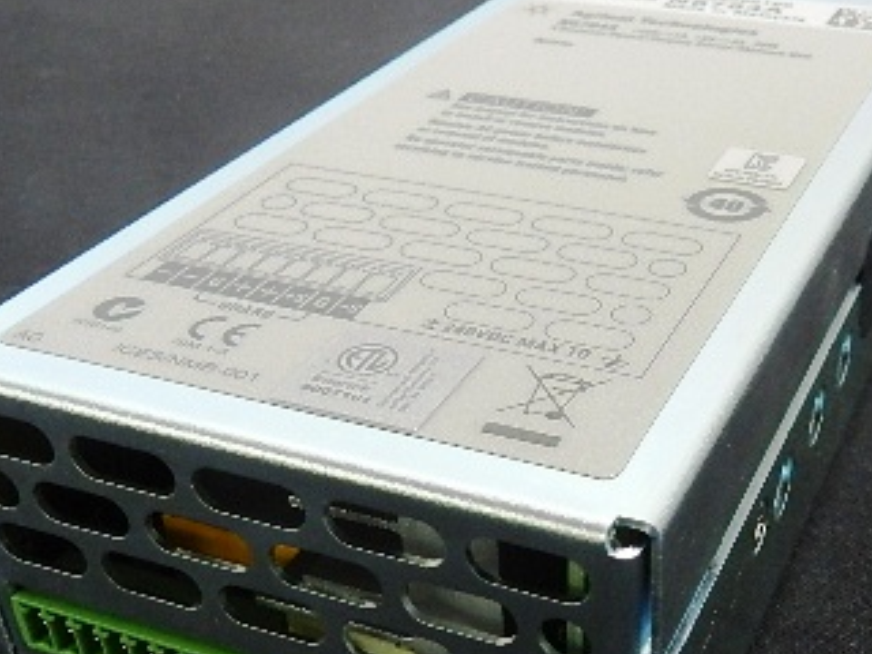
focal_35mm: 50
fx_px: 1260
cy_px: 428
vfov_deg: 28.9
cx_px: 591
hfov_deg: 37.7
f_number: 3.5
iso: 400
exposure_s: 1/15
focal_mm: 4.5
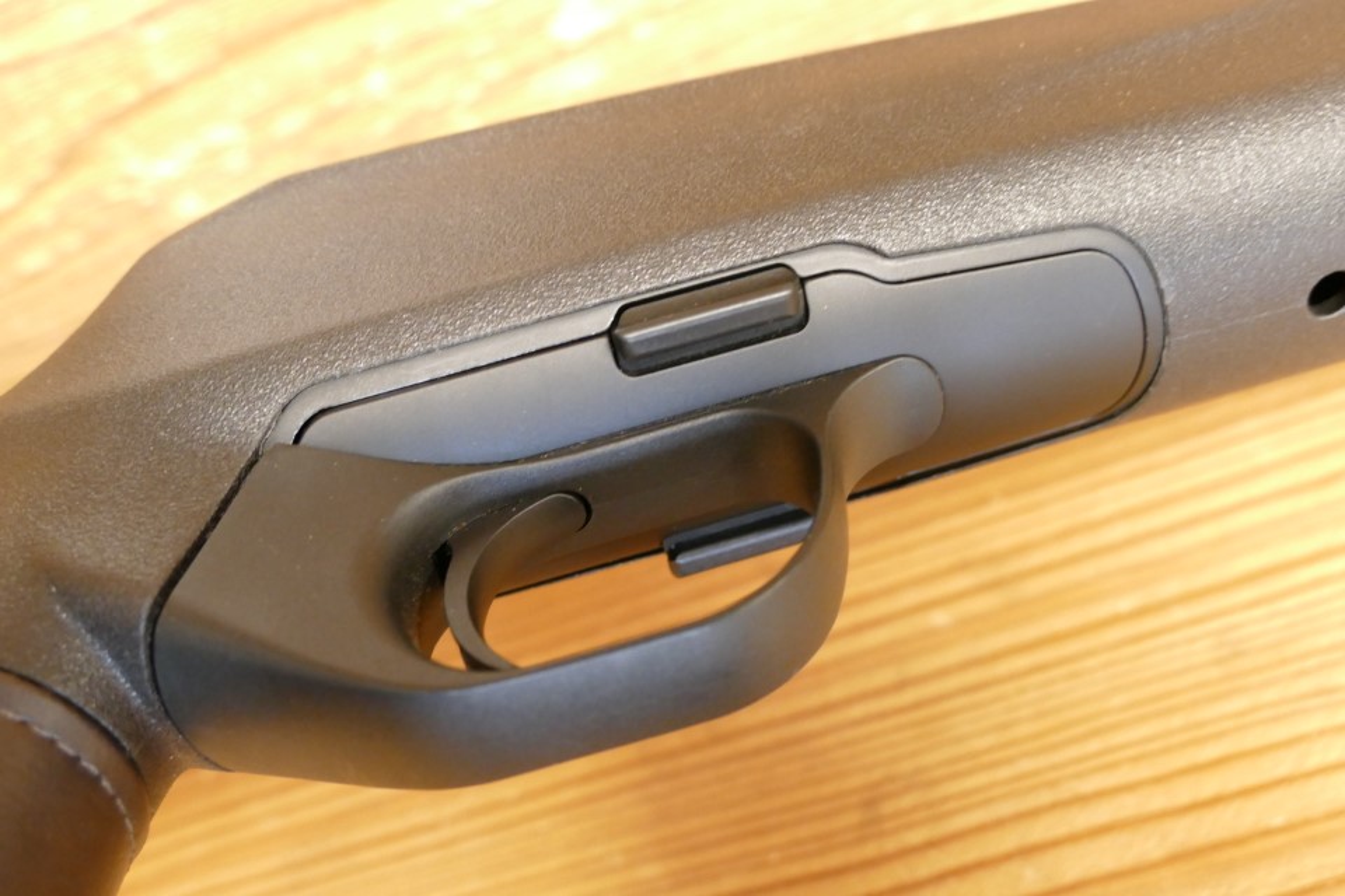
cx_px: 672
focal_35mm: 38
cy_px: 448
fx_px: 1420
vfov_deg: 35.1
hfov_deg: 50.7
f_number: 3.1
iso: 1600
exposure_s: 1/25
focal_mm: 13.7
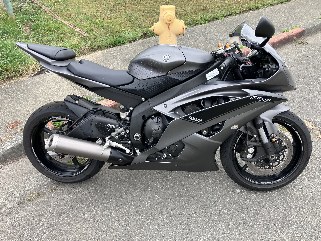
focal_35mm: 28
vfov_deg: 49.7
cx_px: 160
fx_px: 260
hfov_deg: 63.4
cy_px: 120
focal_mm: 3.99
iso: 25
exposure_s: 1/237
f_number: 1.8
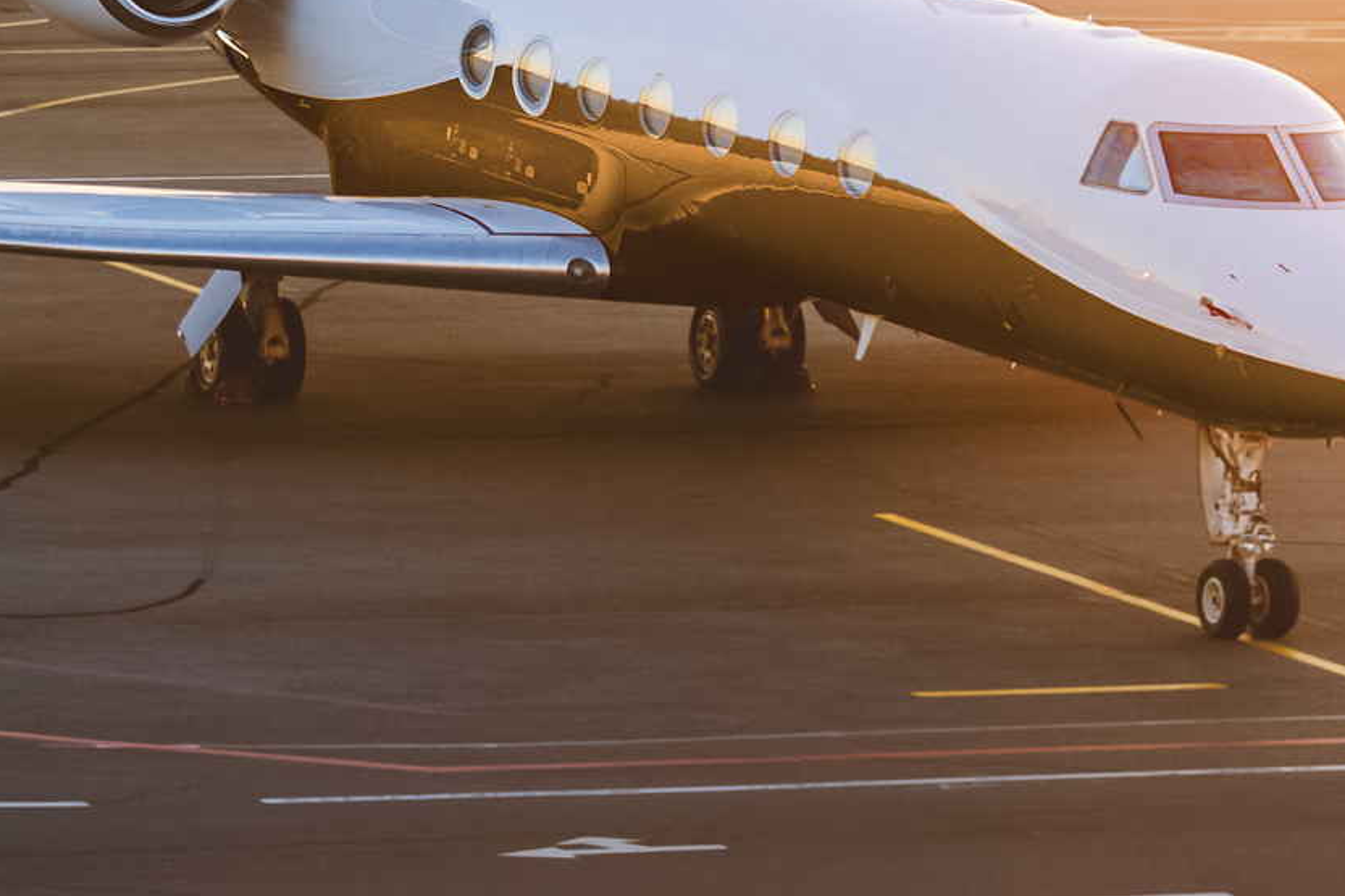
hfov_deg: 10.8
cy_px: 74
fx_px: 7134
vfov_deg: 7.2
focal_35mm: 191
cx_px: 362
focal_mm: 50
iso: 100
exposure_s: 1/60
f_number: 4.8
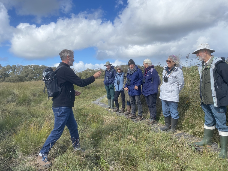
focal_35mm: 26
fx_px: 171
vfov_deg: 53.1
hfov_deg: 67.3
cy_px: 86
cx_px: 114
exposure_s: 1/3205
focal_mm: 4.25
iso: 32
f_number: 1.8
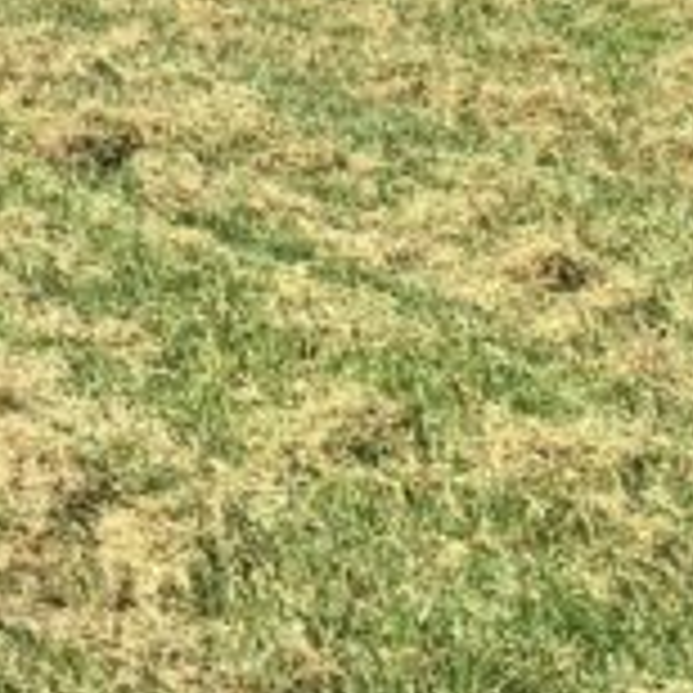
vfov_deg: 13.2
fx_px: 2899
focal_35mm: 128
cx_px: 248
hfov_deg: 13.6
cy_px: -202
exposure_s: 1/818
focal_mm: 4.15
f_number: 2.2
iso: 25
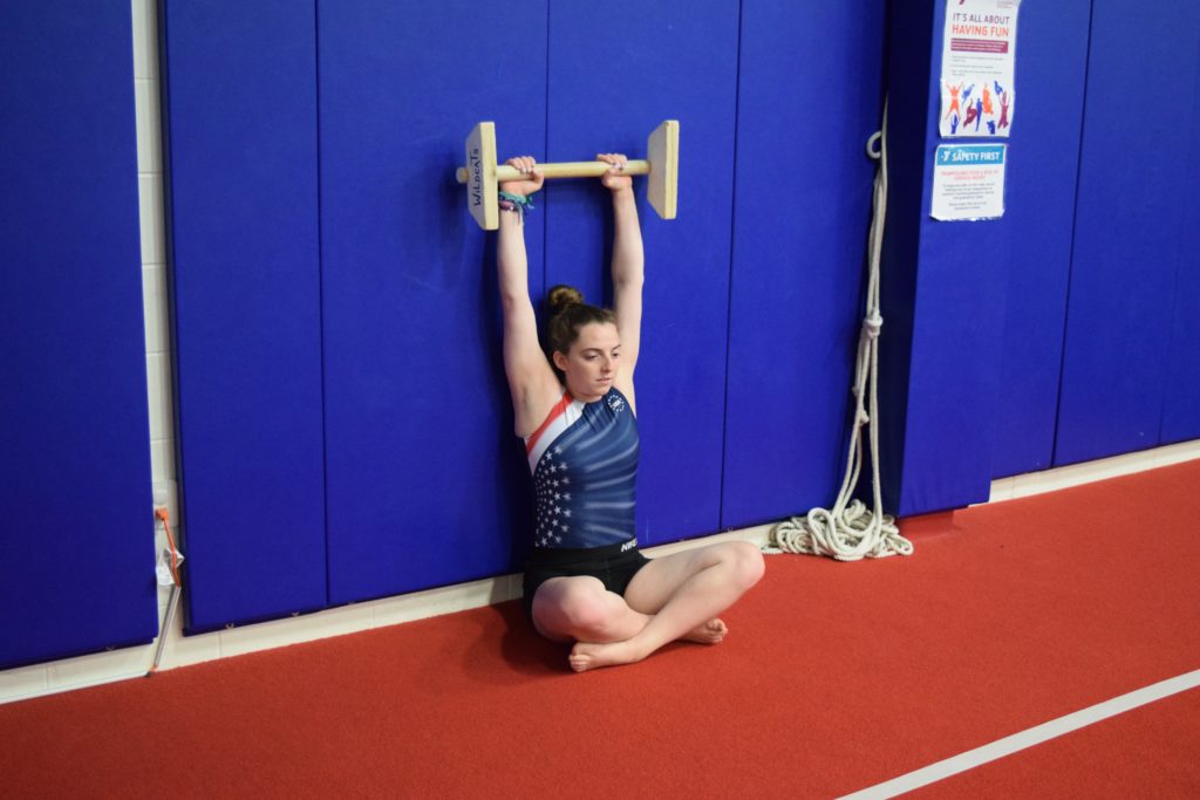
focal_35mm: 42
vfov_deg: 31.9
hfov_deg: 46.4
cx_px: 600
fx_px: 1400
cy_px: 400
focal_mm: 28
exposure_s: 1/80
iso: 3200
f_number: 4.2
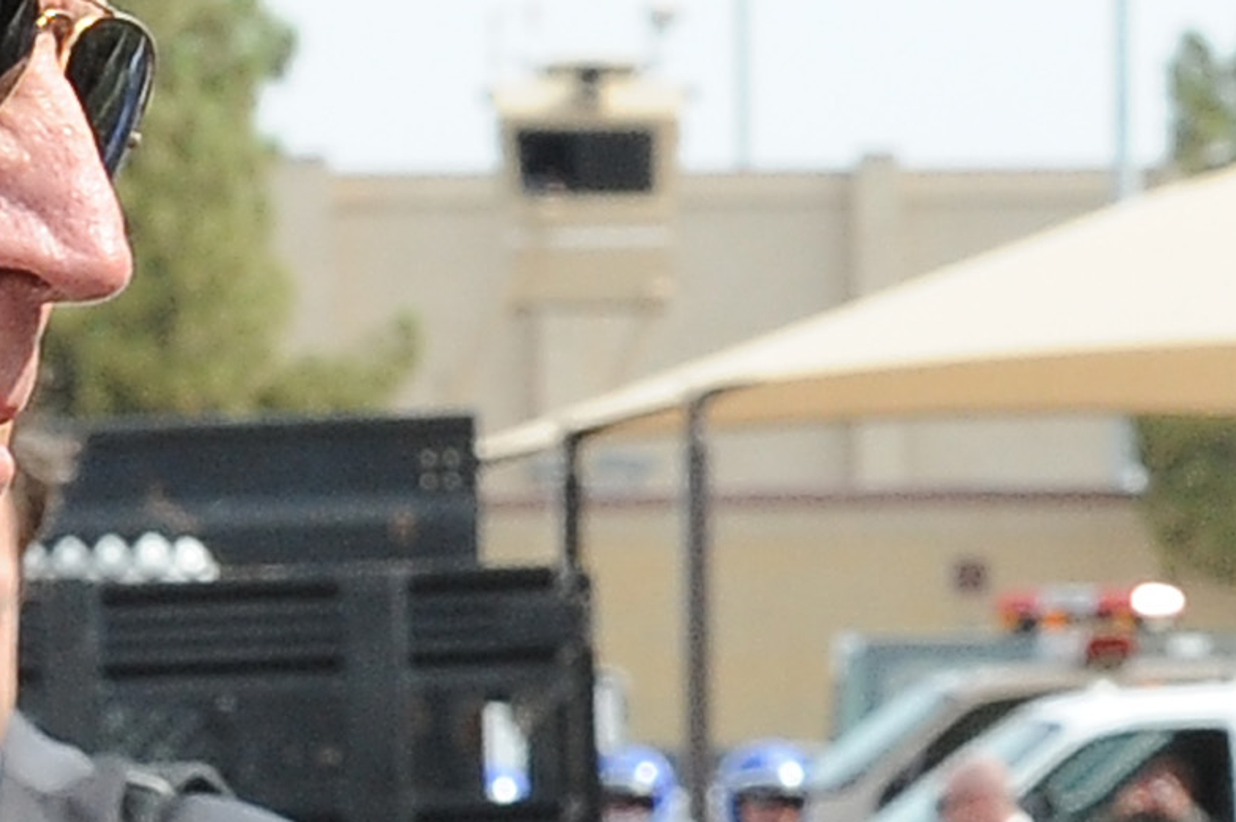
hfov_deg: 5.4
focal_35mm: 381
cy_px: 1108
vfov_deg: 3.6
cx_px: 904
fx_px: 13070
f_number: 16
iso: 1000
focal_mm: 70
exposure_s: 1/400
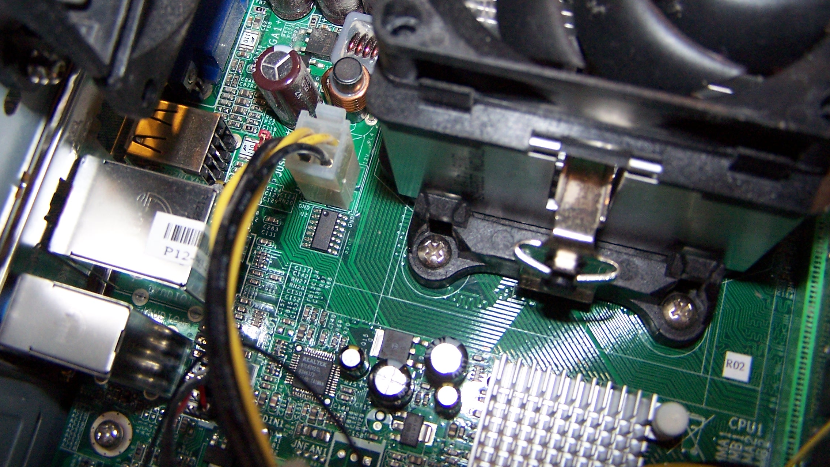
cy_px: 158
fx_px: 924
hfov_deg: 48.4
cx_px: 411
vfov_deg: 28.2
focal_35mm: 42
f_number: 2.8
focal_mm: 6.3
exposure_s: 1/60
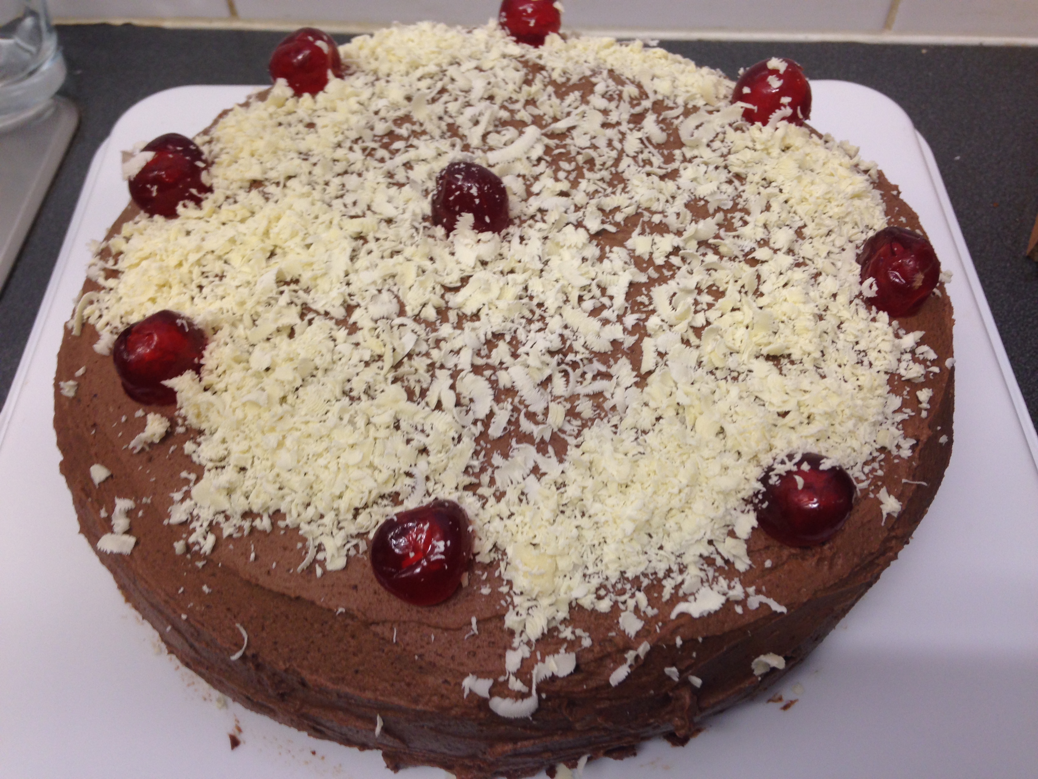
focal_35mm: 33
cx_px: 519
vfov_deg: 42.9
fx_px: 990
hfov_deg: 55.4
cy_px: 390
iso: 64
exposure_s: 1/20
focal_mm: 4.12
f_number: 2.4
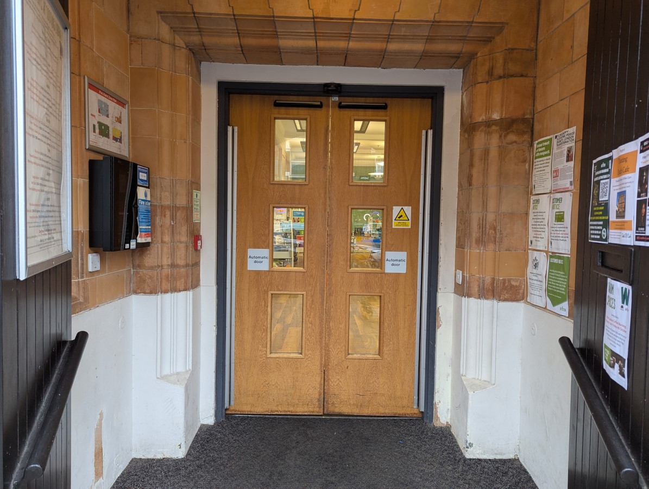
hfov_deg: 71.5
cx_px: 324
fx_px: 451
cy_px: 244
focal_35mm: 24
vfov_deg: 56.9
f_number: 1.85
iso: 108
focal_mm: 6.81
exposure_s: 1/58.2
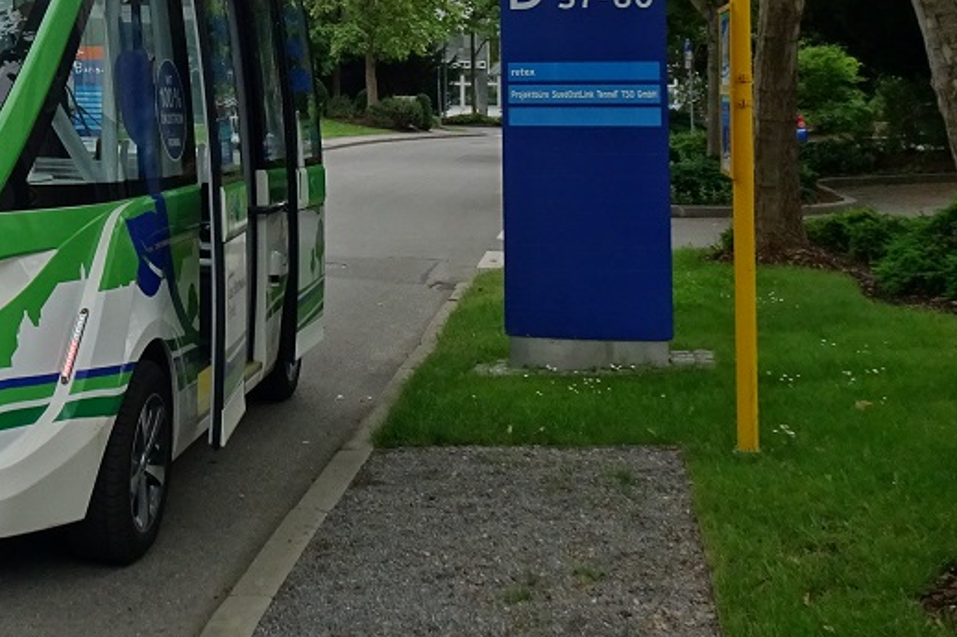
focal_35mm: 53
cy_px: 16
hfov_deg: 36.4
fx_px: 1408
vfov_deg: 24.5
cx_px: 211
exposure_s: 1/250
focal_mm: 4.1
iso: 80
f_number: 3.5
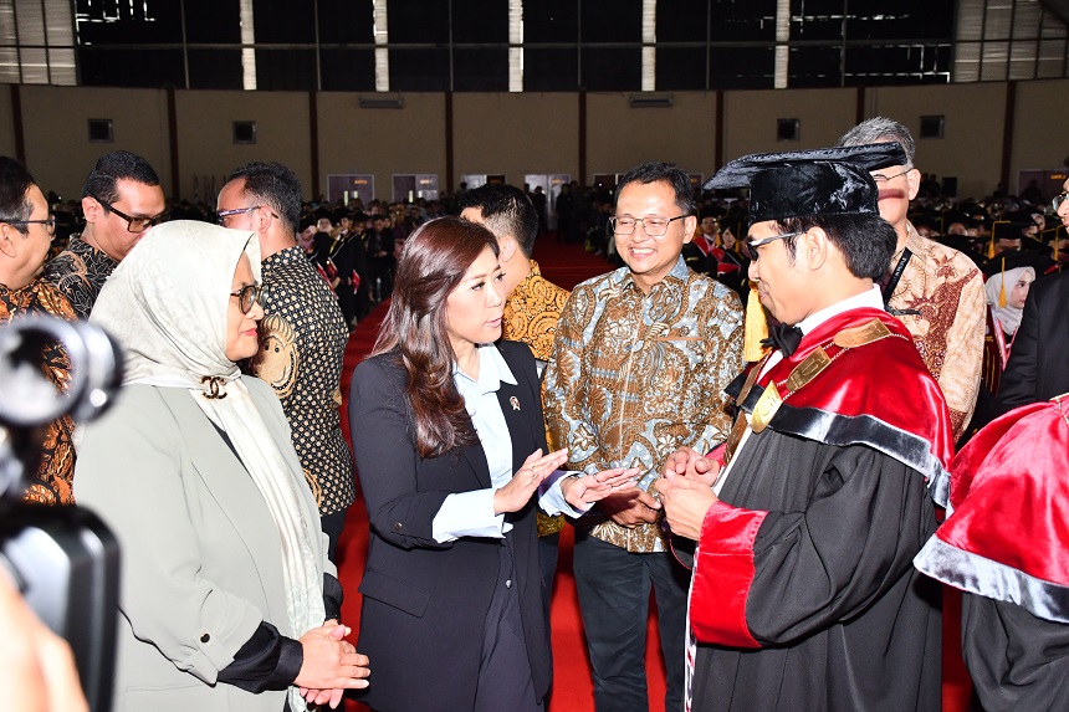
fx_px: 1158
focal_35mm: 39
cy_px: 356
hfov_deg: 49.6
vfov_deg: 34.2
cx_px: 534
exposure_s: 1/250
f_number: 4
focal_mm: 26
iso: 1250
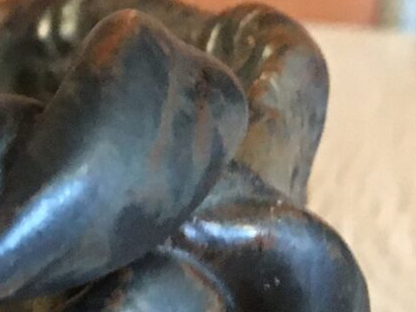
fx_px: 1695
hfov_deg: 12.5
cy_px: 329
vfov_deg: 10.4
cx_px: -389
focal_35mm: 141
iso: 500
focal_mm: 4.15
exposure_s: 1/17
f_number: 2.2
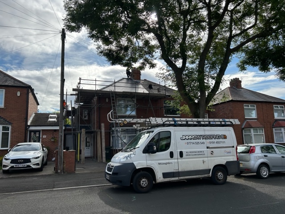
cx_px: 142
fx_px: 214
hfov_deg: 67.3
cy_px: 107
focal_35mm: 26
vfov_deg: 53.1
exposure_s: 1/4831
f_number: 1.5
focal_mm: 5.7
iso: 50
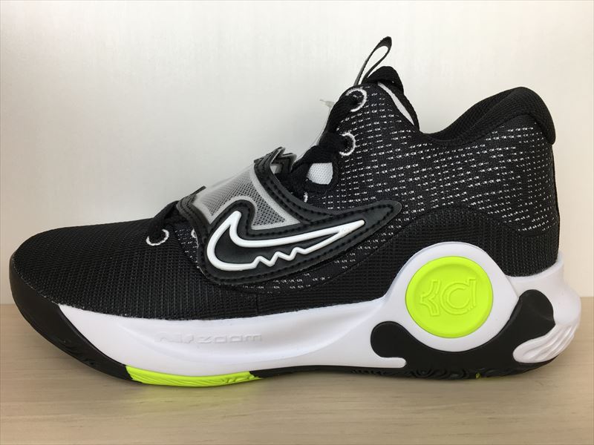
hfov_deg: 61.7
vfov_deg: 48.2
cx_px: 297
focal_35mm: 29
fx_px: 498
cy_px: 222
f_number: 2.2
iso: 32
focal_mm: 4.15
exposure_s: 1/120
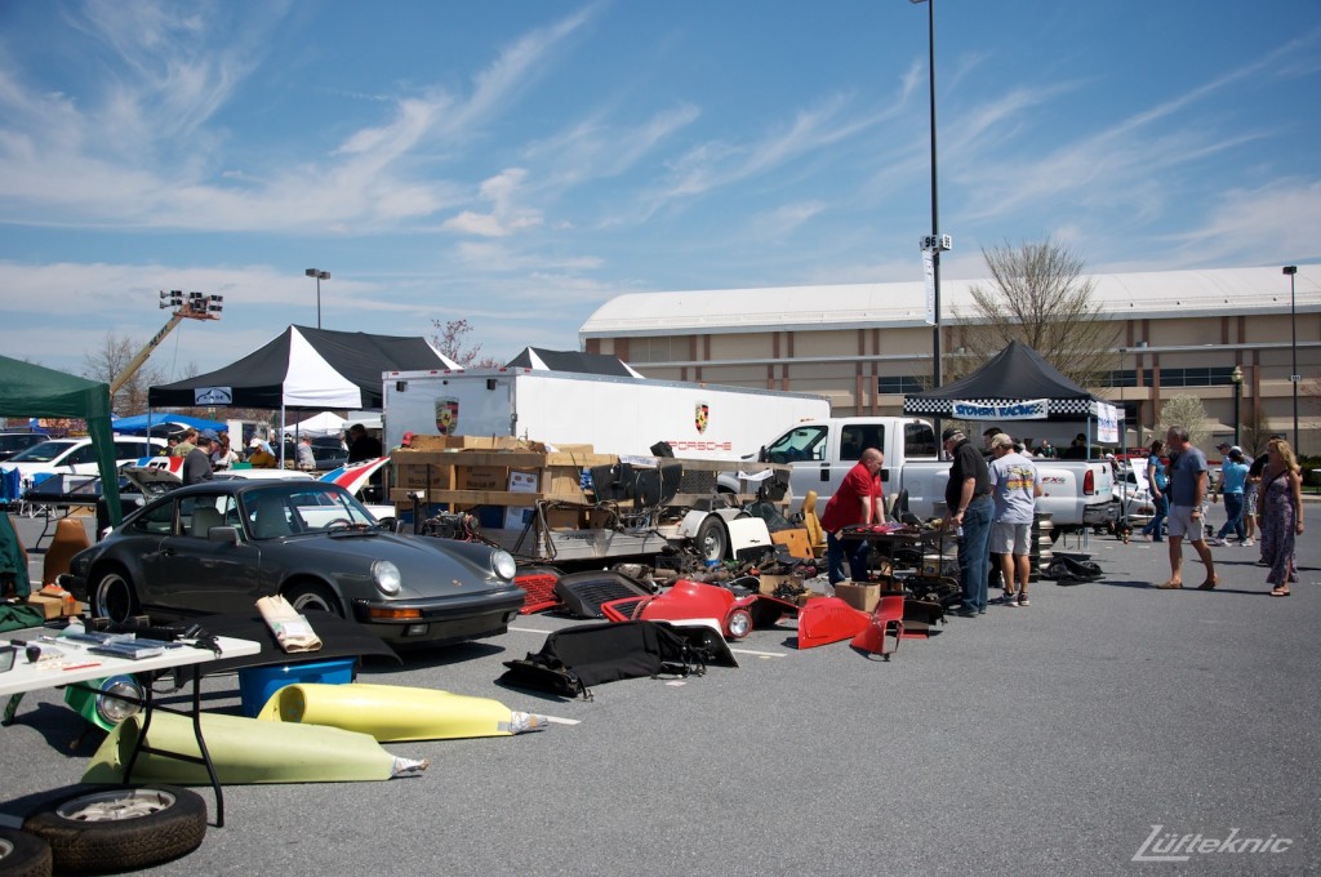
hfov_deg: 57.3
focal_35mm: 33
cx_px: 660
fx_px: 1209
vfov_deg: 39.9
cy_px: 438
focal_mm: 22
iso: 200
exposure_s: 1/2000
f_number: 4.5
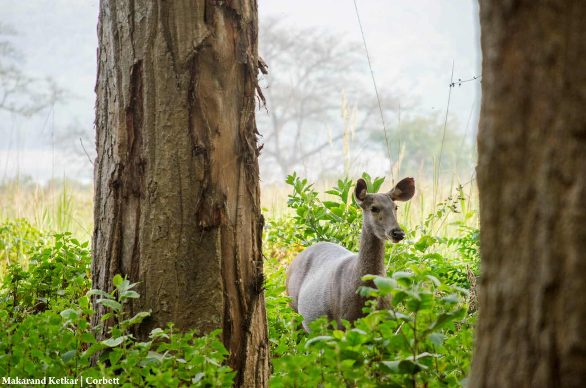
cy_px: 194
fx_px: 4874
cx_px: 293
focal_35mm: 300
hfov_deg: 6.9
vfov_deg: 4.6
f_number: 8
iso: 400
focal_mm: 200
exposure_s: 1/125
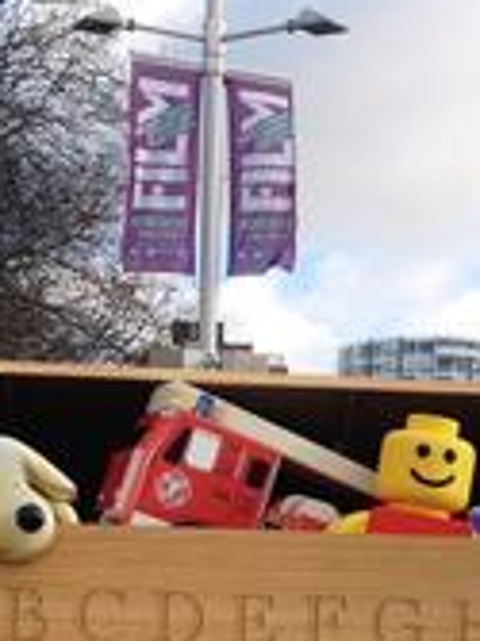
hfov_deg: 11.7
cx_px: 261
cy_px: 702
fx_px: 2333
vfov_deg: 15.3
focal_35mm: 126
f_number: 2.4
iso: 50
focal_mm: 4.28
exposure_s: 1/613
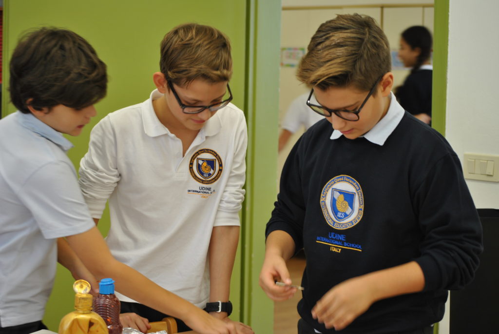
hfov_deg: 24.6
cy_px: 167
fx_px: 1145
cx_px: 250
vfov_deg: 16.6
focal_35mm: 82
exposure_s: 1/40
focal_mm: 55
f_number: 4
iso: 200
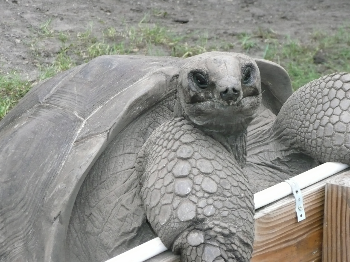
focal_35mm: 141
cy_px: 131
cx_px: 175
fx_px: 1426
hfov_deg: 14.0
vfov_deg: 10.5
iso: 320
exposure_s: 1/30
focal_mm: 23.1
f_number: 4.8
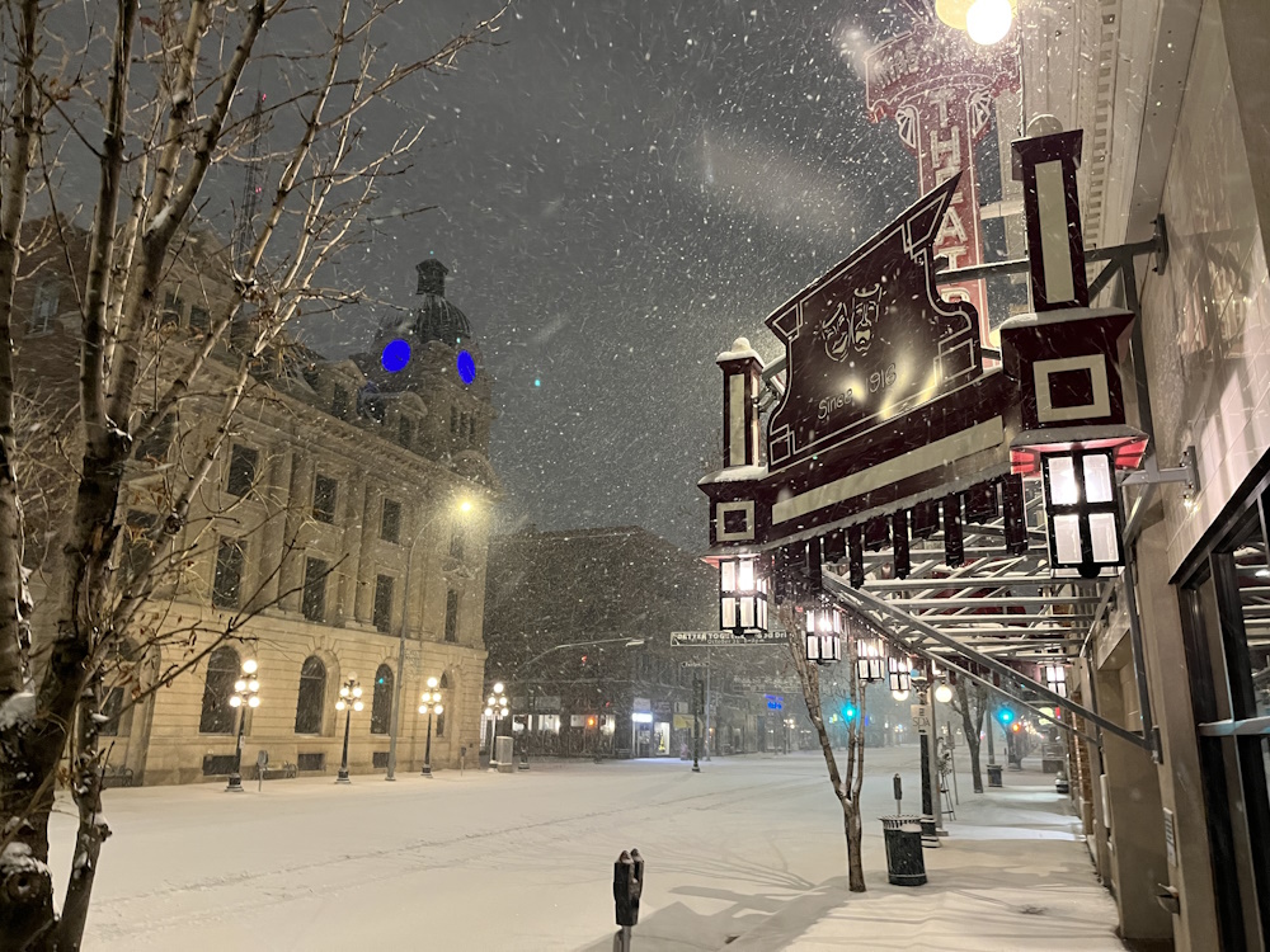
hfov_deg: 67.3
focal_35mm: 26
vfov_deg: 53.1
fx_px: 954
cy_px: 476
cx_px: 635
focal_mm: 5.1
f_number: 1.6
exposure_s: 1/40
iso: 500
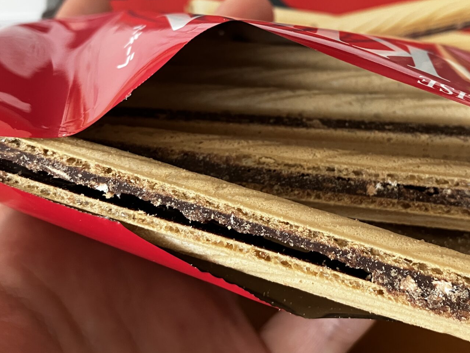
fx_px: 611
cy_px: 133
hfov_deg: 41.9
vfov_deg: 32.0
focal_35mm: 45
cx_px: 283
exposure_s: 1/60
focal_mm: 3.99
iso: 250
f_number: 1.8
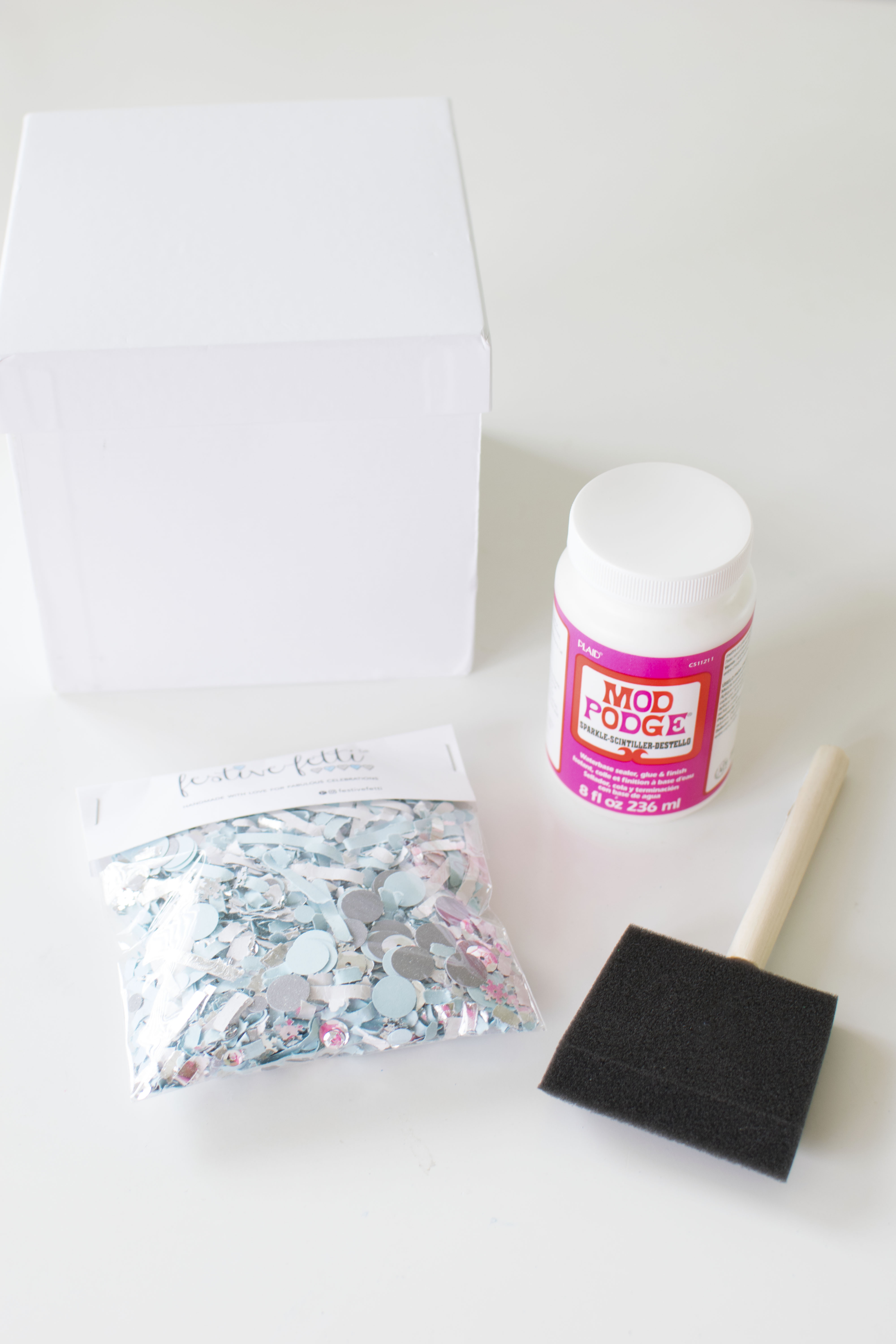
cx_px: 448
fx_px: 1960
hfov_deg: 25.8
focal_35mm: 52
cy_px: 672
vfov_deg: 37.9
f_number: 4
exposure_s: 1/30
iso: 200
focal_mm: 35
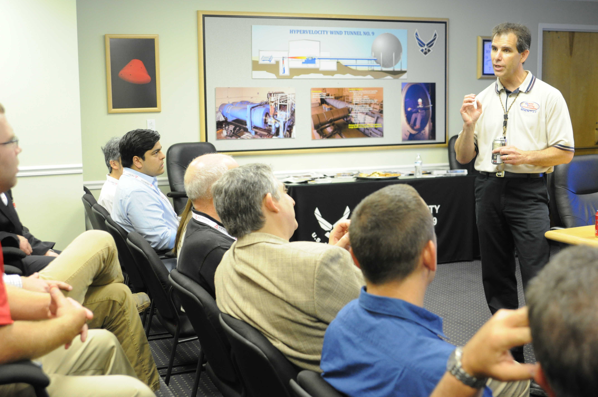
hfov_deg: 43.7
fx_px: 747
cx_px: 299
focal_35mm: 45
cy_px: 198
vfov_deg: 29.8
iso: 1000
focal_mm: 30
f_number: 3.5
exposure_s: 1/50
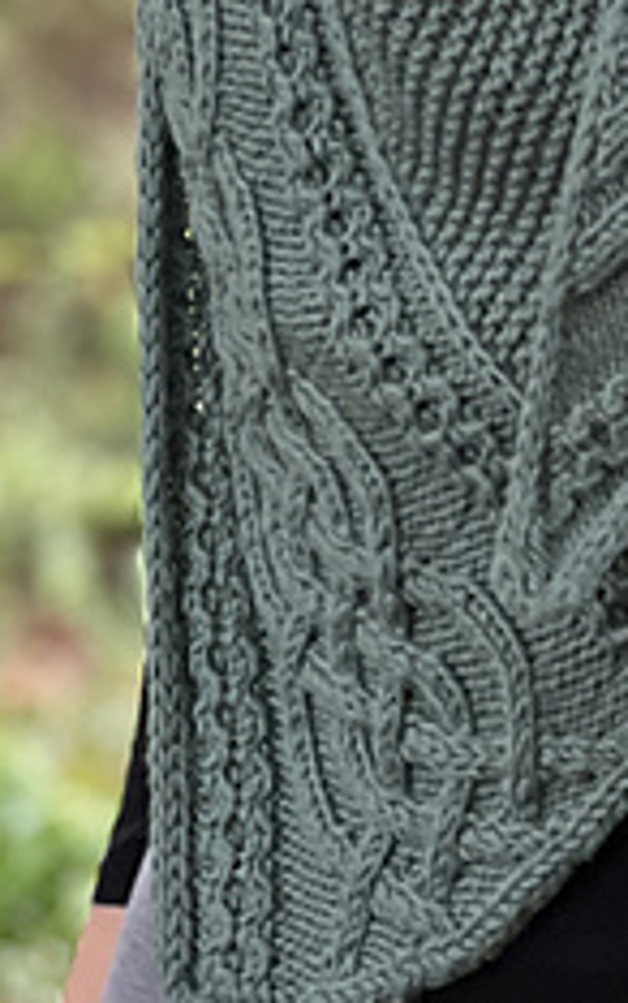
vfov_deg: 9.2
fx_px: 6123
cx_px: 602
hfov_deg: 5.9
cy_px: -271
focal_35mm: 224
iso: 400
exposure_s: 1/34
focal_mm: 9
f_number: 2.8
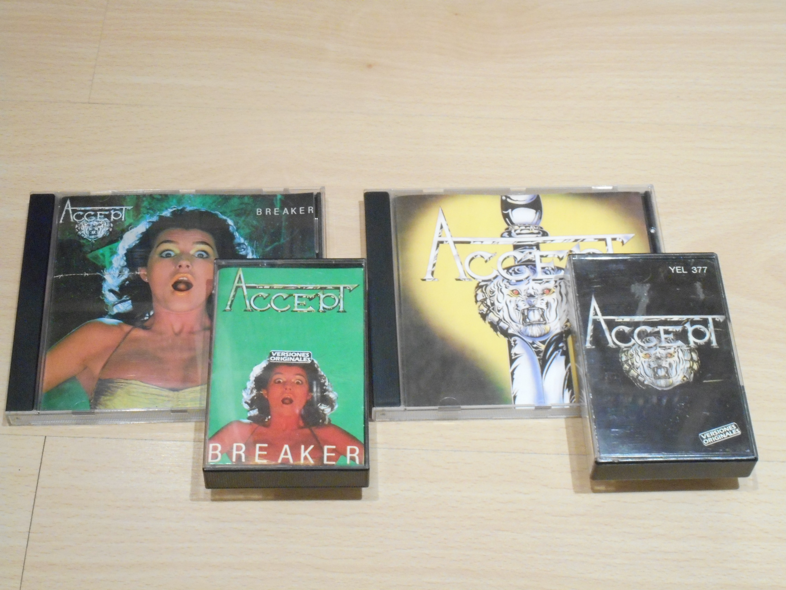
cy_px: 295
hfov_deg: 29.0
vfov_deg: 21.9
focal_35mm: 67
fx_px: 1521
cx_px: 393
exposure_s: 1/13
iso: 800
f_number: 5.3
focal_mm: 12
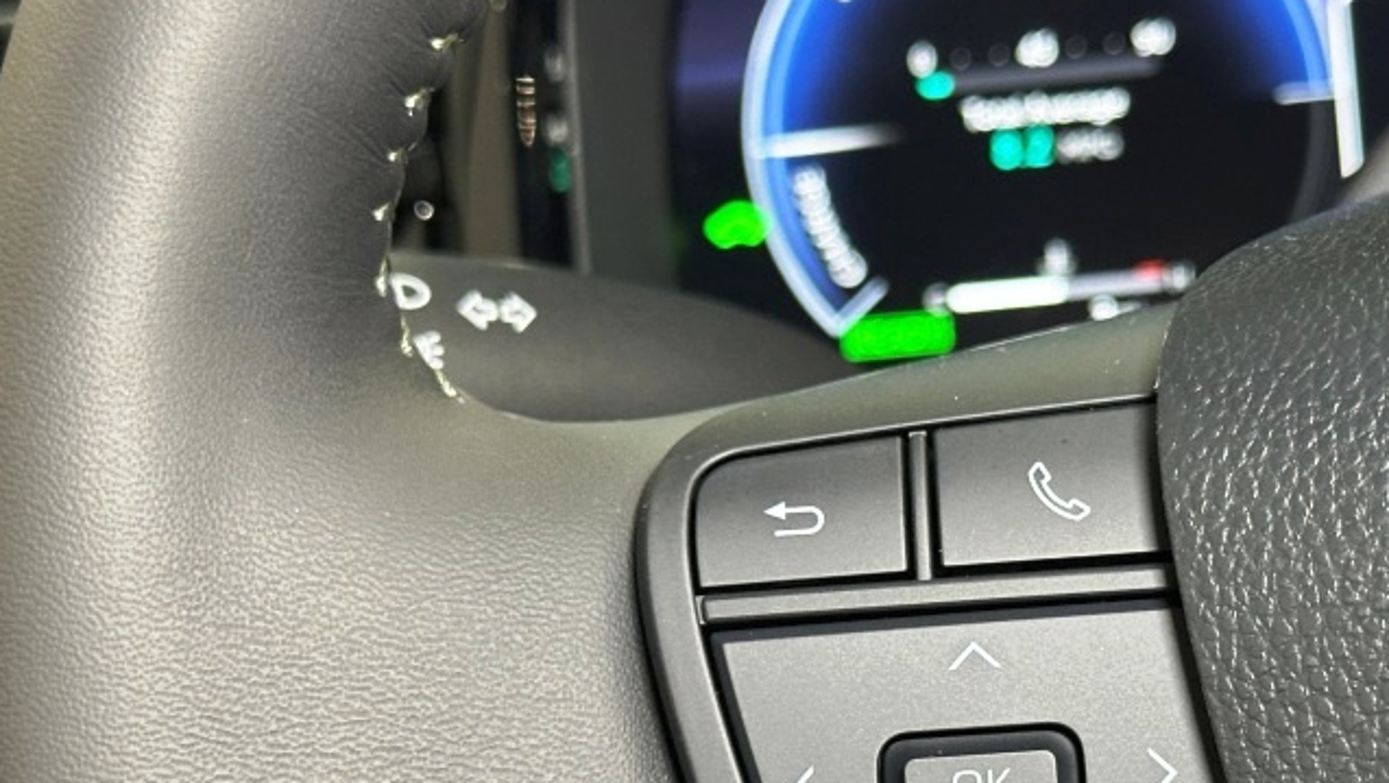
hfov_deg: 25.2
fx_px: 3095
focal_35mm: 84
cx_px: 903
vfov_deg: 14.3
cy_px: 672
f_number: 1.78
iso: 320
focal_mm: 6.86
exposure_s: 1/40
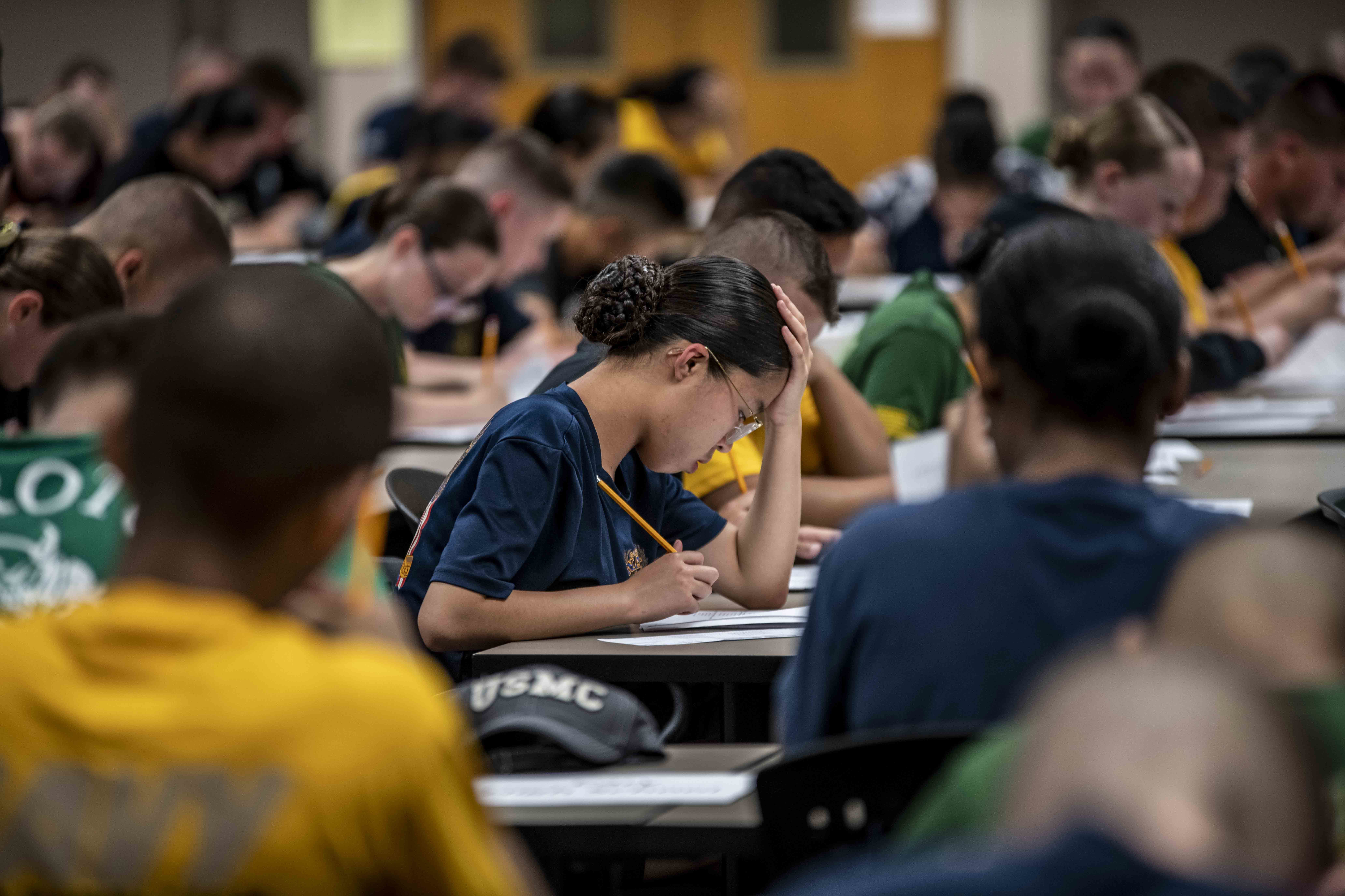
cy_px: 448
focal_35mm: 200
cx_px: 672
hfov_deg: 10.3
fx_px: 7472
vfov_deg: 6.9
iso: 640
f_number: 2.8
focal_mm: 200
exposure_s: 1/80
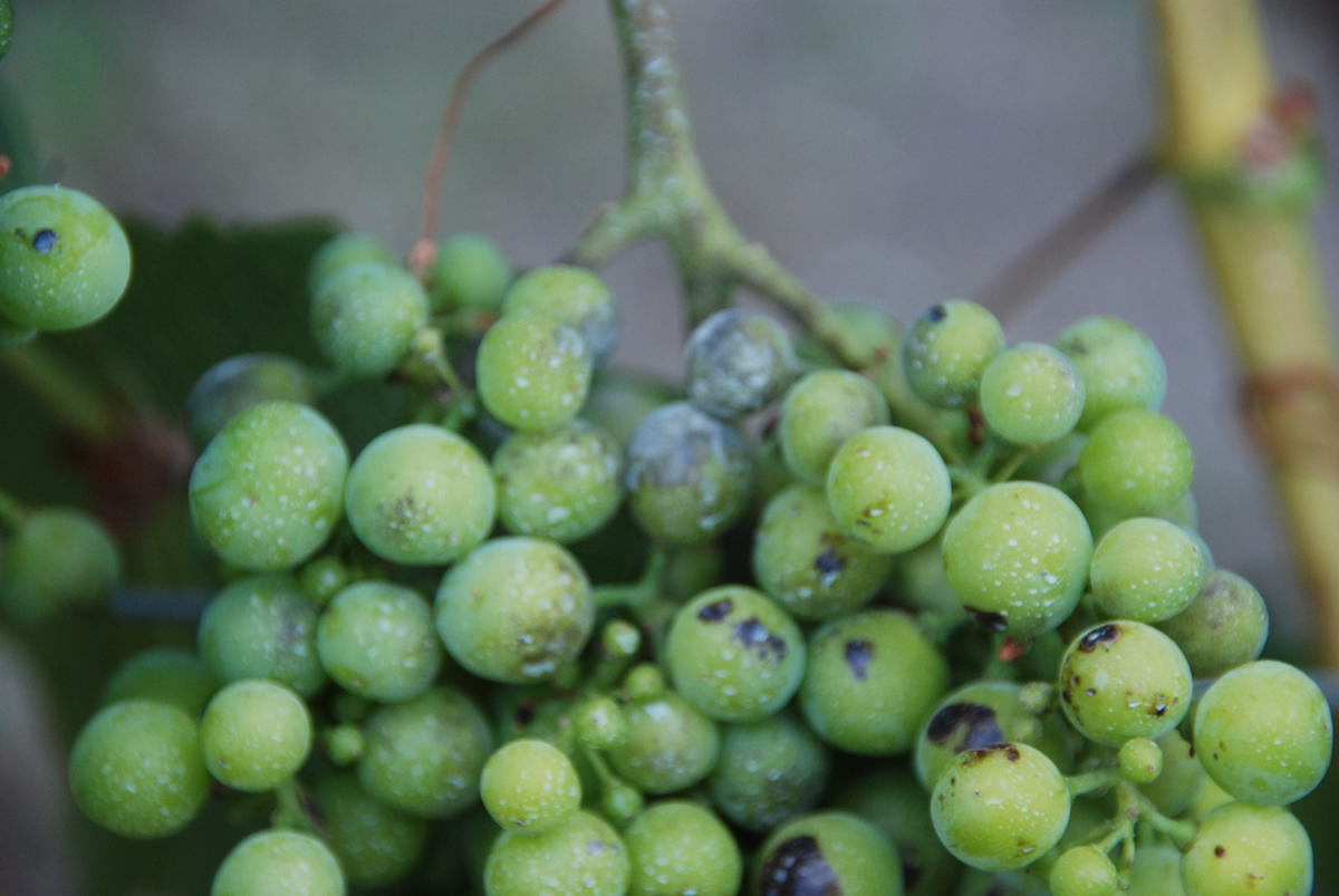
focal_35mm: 300
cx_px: 670
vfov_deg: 4.6
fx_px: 11170
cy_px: 448
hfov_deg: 6.9
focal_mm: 200
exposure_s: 1/60
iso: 500
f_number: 6.3
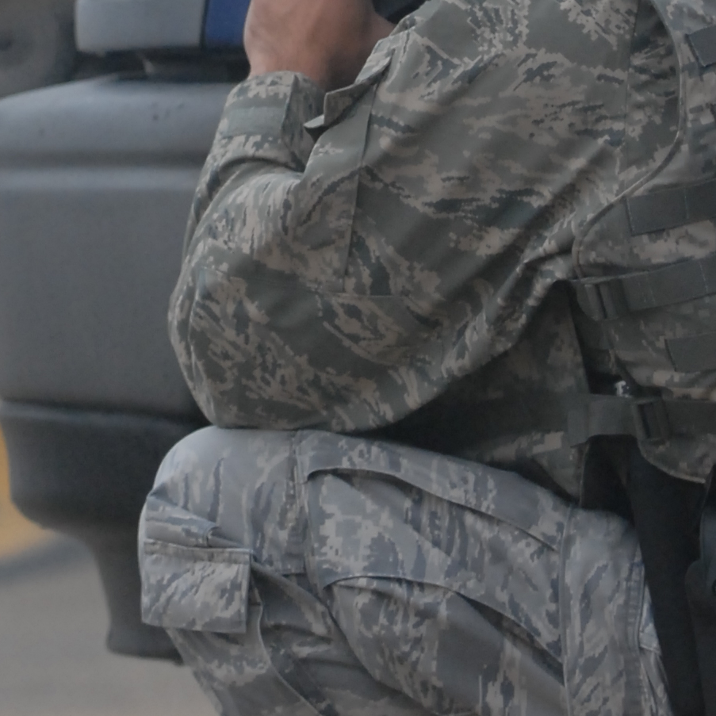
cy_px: -206
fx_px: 14088
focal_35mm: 602
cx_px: 131
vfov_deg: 2.9
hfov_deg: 2.9
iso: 500
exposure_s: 1/1250
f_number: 2.8
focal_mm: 110
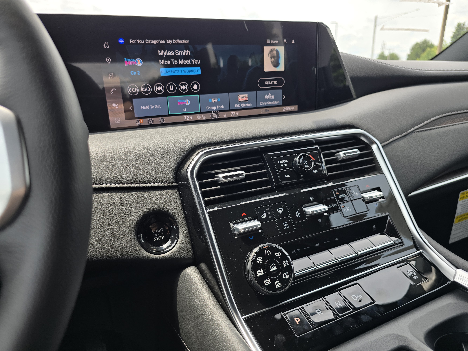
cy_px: 176
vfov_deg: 58.9
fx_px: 311
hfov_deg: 73.9
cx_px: 234
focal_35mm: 23
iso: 12
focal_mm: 6.3
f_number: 1.7
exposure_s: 1/208
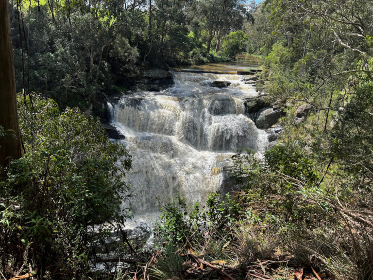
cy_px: 140
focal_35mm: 26
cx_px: 186
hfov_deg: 67.3
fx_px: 280
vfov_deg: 53.1
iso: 50
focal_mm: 5.7
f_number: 1.5
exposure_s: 1/1511
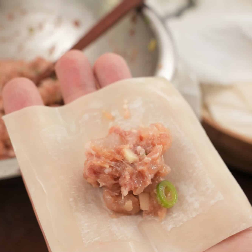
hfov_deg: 34.4
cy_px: 164
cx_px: 126
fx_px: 407
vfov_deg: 34.2
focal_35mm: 49
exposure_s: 1/200
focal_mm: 38.3
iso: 4000
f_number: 9
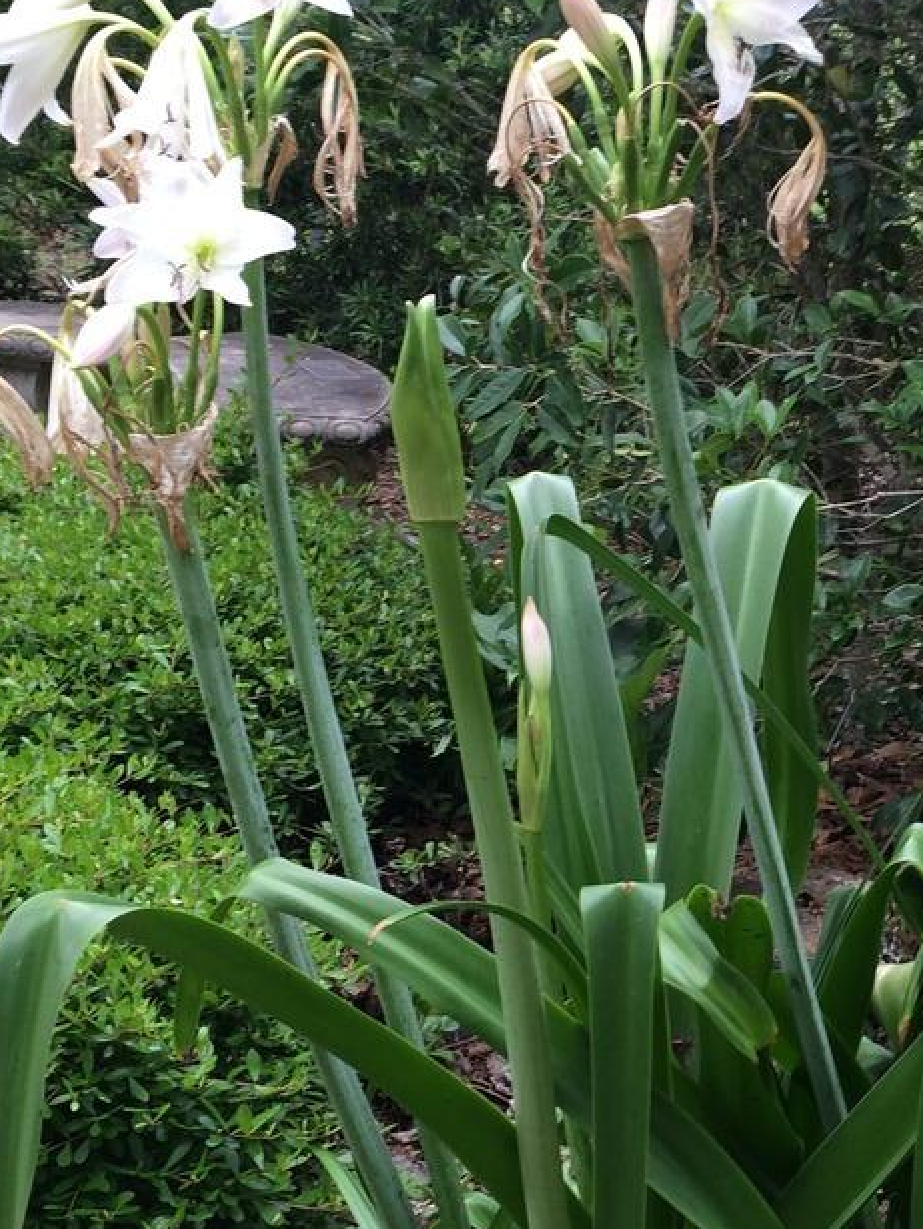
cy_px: 696
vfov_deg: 29.8
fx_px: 2308
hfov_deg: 22.0
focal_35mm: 65
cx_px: 847
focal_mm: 4.12
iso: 40
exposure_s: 1/60
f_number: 2.2
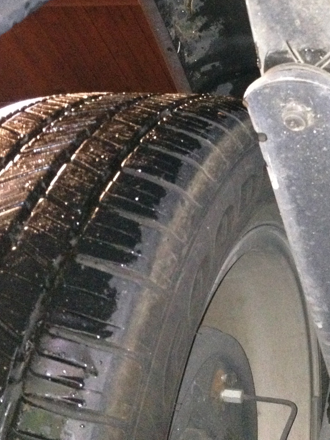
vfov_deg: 25.8
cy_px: 139
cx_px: 320
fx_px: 953
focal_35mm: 75
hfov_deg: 19.2
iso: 500
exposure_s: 1/16
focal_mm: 4.28
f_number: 2.4
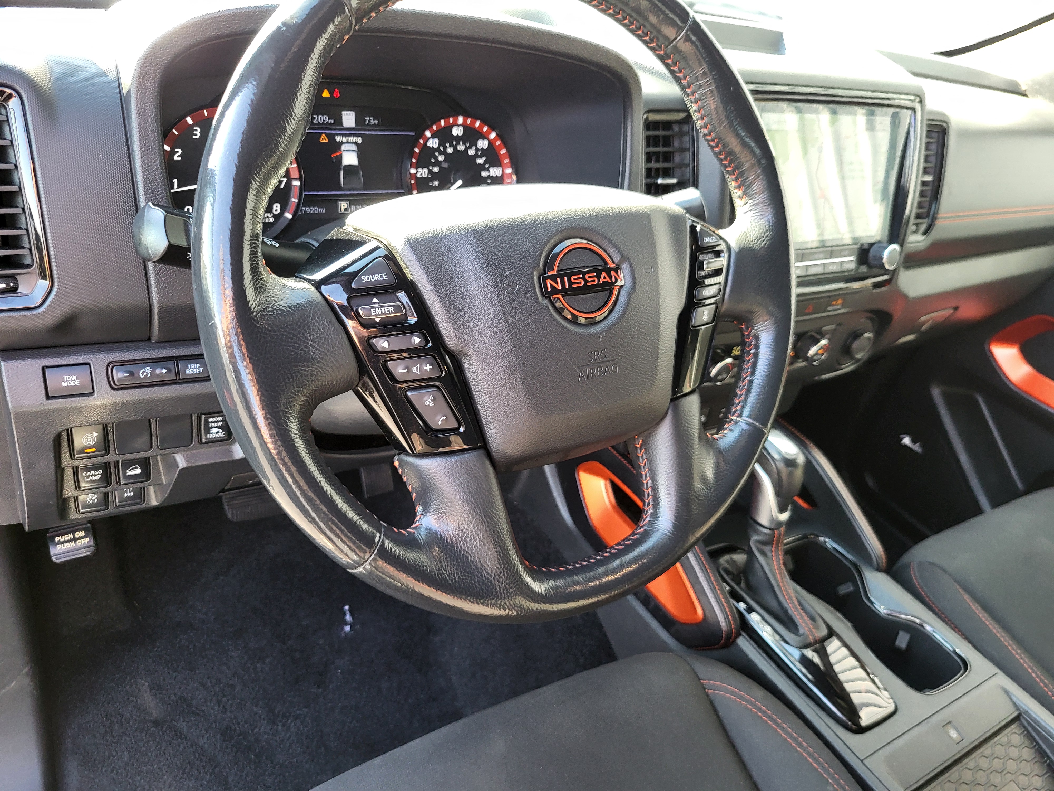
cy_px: 396
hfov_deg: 67.3
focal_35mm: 26
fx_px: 792
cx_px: 527
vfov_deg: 53.1
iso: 250
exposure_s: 1/120
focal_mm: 5.4
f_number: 1.8
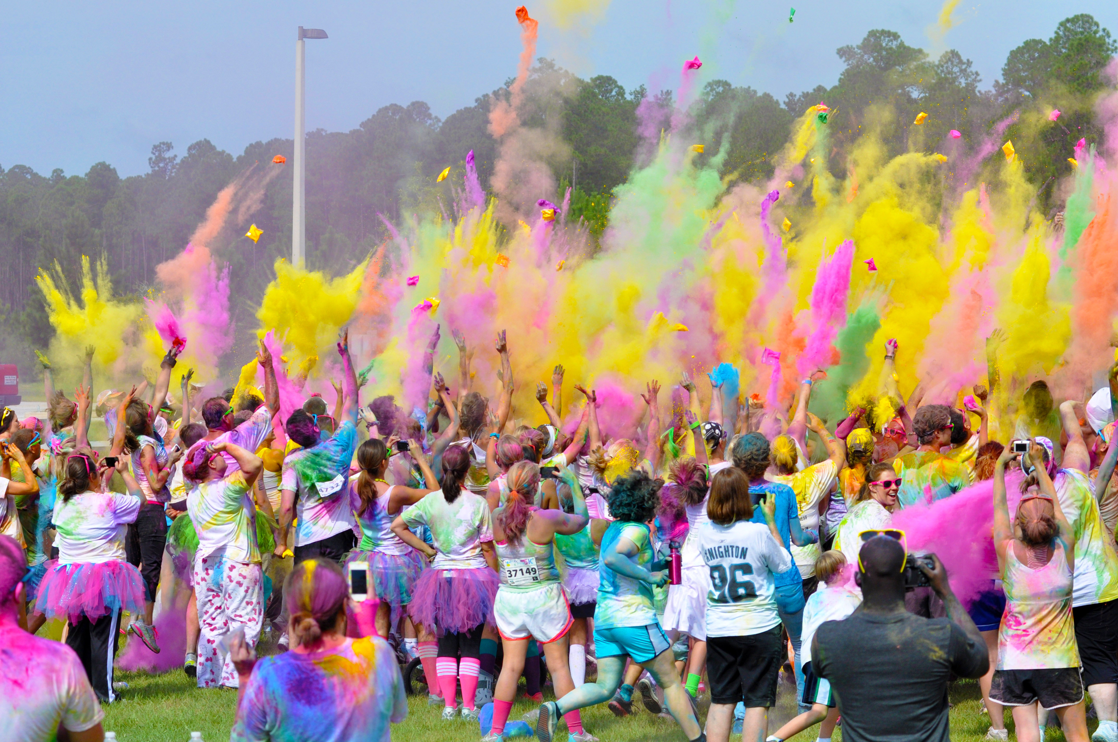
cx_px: 559
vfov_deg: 11.4
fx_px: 3722
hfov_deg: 17.1
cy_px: 371
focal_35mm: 120
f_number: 7.1
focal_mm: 80
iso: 500
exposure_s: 1/1600
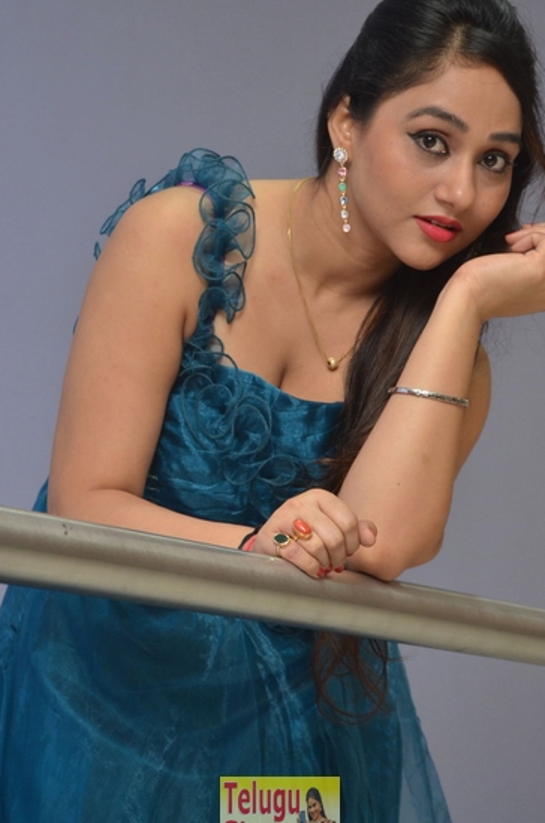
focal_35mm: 151
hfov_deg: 9.1
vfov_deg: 13.7
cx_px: 280
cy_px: 373
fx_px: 3437
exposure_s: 1/60
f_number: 7.1
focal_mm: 85
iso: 800
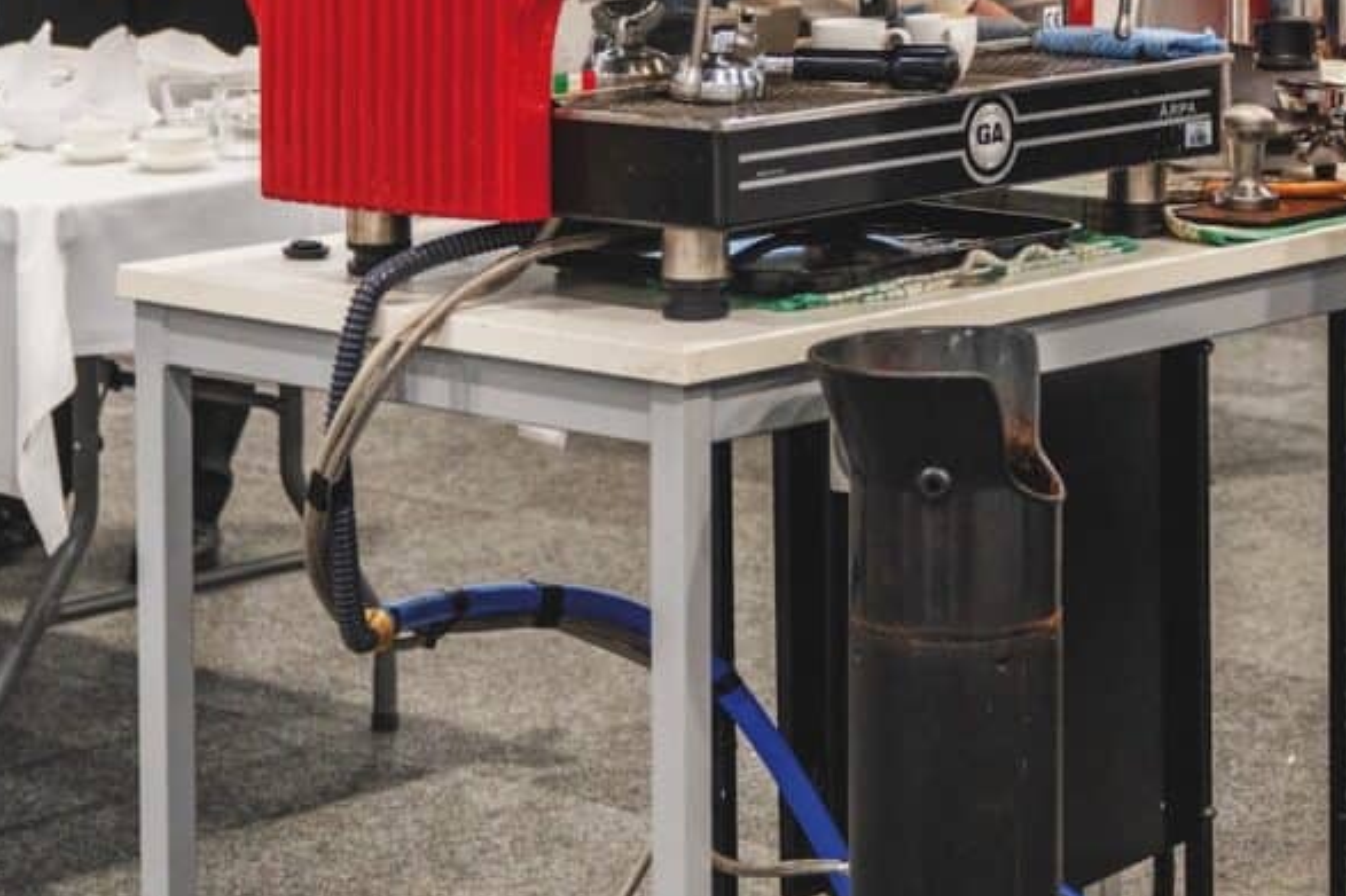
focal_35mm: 123
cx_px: 1454
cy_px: -112
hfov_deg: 16.2
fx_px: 4597
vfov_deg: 11.0
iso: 1250
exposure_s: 1/250
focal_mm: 47
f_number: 4
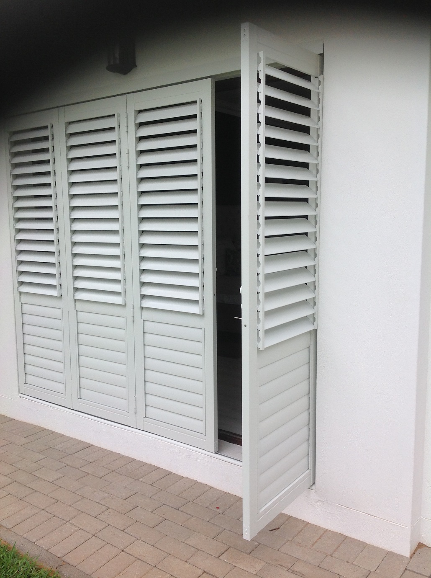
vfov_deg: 52.7
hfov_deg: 40.6
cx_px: 216
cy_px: 289
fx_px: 583
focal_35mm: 35
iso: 50
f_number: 2.4
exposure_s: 1/687
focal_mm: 4.28
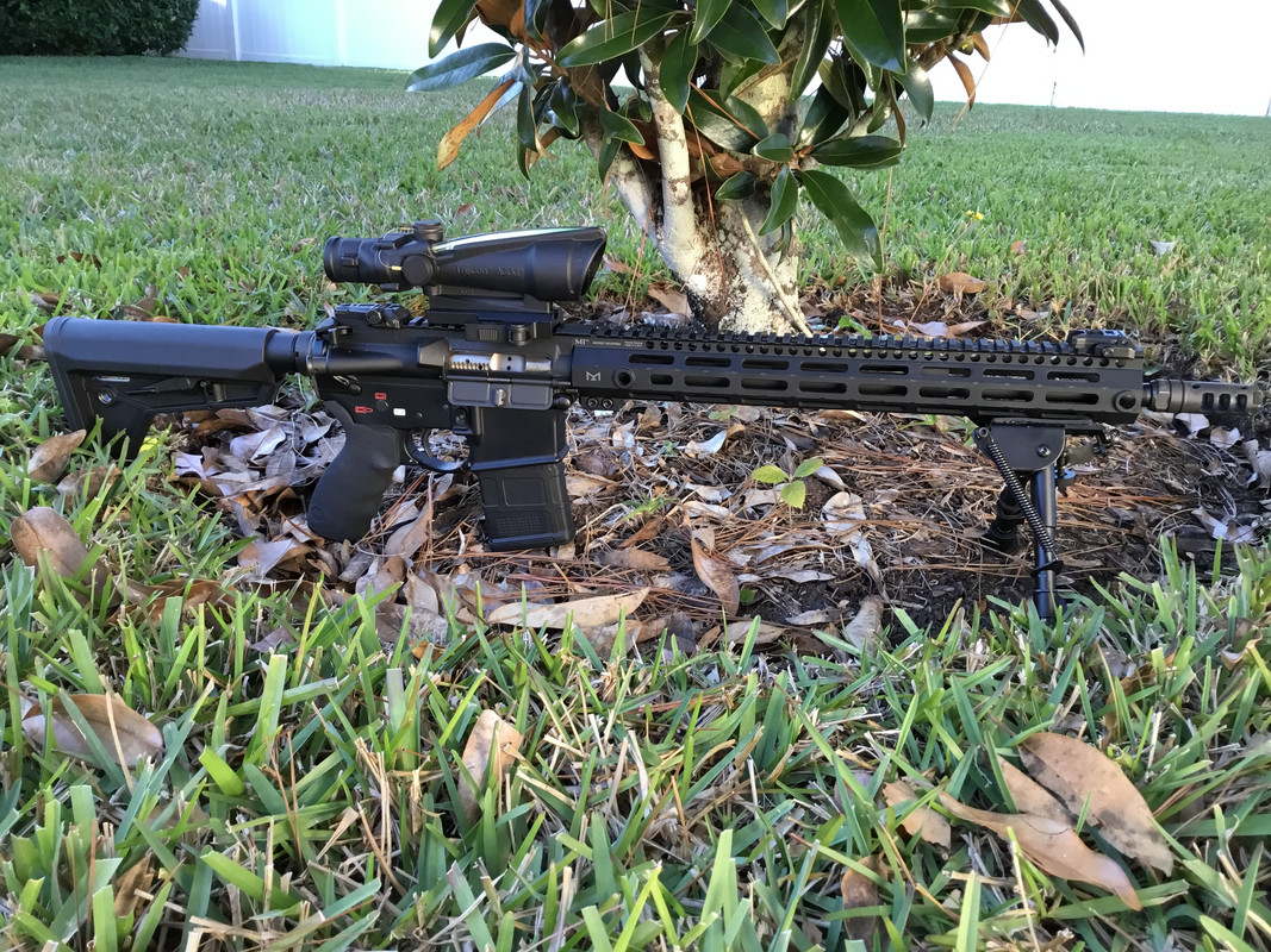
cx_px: 636
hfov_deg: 58.4
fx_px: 1138
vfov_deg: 45.4
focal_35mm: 31
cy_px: 476
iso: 25
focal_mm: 3.3
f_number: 2.4
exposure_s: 1/30
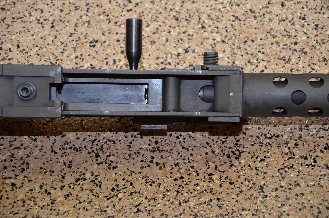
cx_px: 164
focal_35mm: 135
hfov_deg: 15.2
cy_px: 109
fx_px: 1231
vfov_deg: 10.1
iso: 800
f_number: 5.6
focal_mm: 90
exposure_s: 1/60
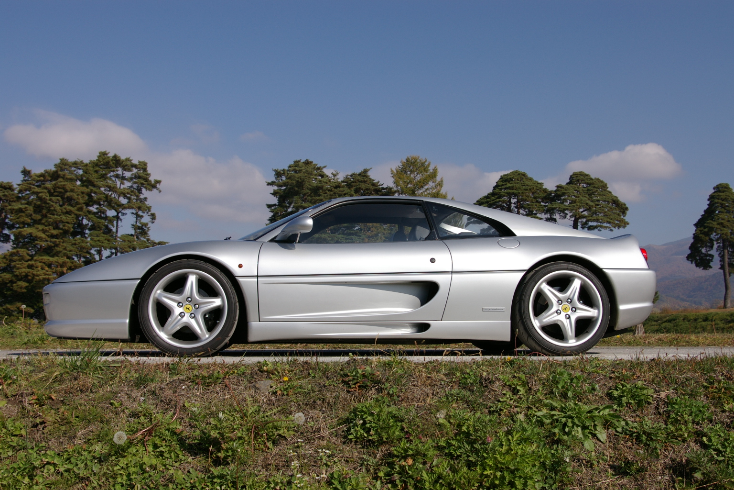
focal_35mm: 42
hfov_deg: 46.4
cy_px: 245
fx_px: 856
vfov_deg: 31.9
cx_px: 367
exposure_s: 1/500
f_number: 8
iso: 200
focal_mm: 28
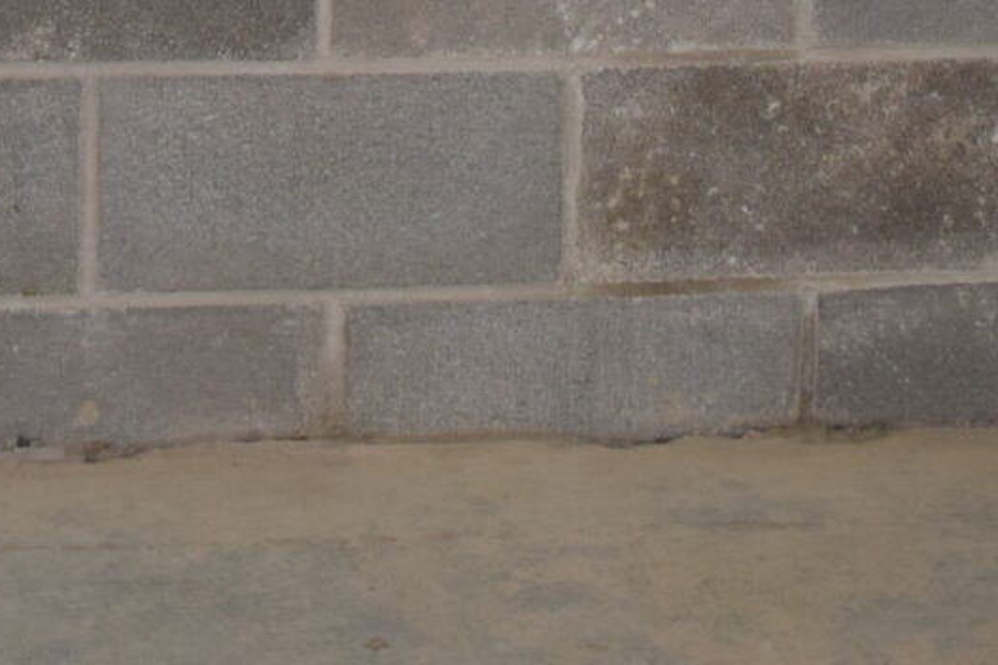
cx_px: 246
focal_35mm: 131
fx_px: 3631
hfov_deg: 15.6
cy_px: -942
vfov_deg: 9.3
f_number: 3.5
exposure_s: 1/60
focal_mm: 18
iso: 800
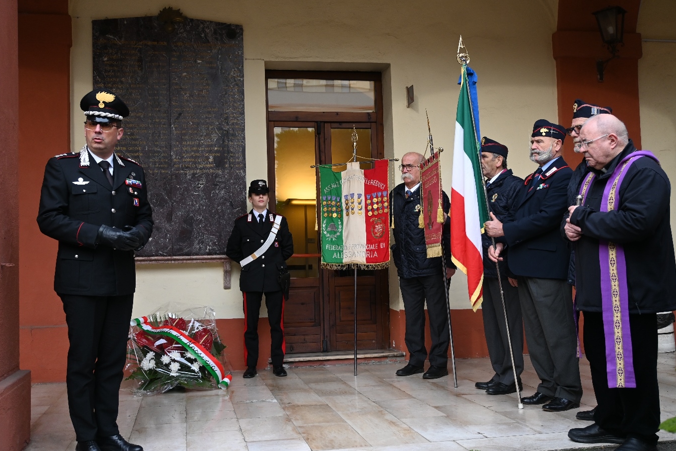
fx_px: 723
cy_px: 222
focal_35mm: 39
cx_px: 334
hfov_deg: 50.1
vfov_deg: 34.6
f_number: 4.2
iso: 320
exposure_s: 1/250
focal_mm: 25
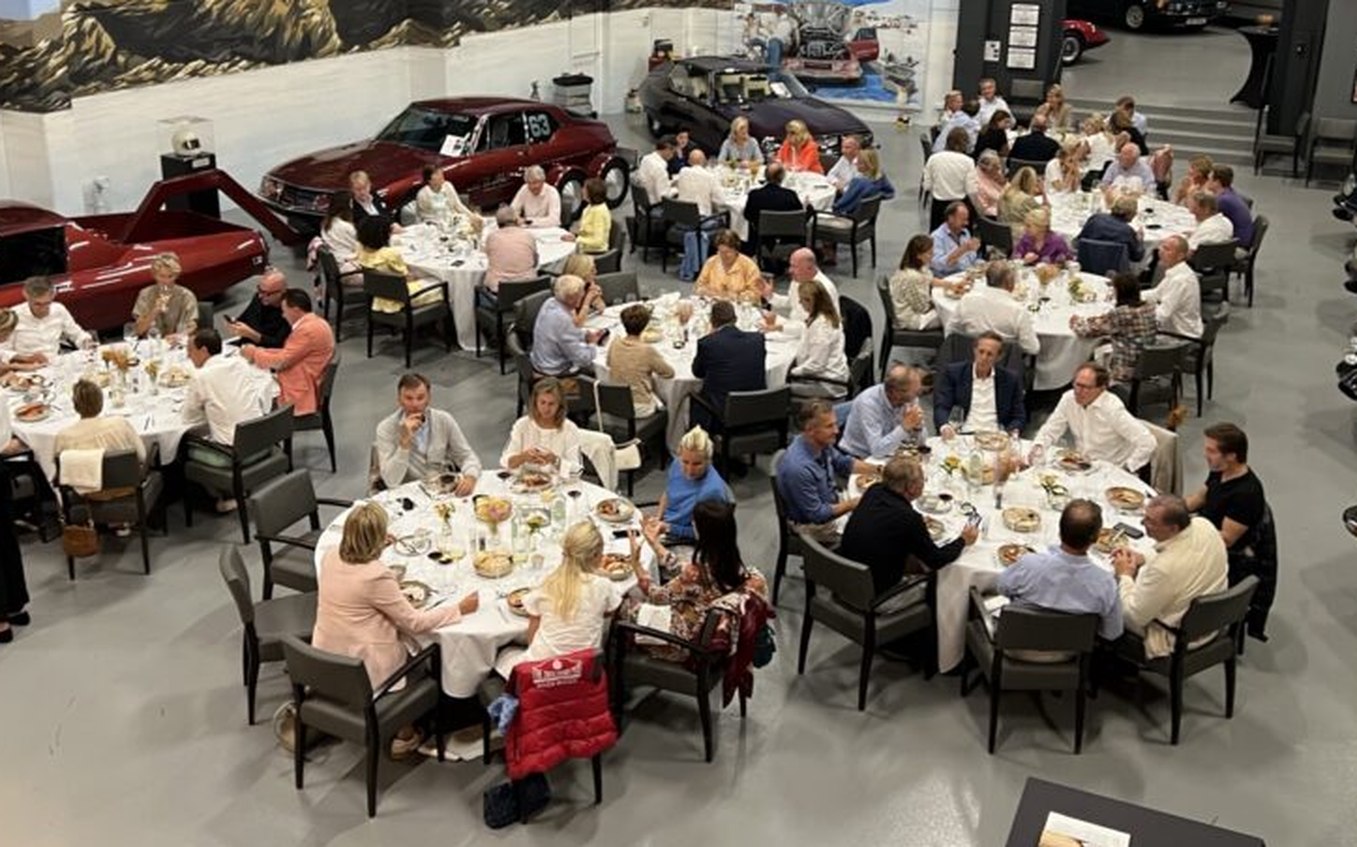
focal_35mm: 39
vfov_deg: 32.5
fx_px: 1442
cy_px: 285
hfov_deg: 50.4
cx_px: 664
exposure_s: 1/50
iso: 250
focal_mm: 5.7
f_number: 1.5
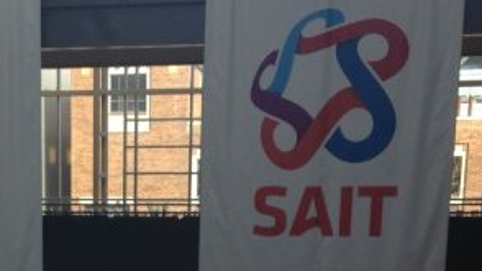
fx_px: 1124
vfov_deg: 13.0
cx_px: 93
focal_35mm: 88
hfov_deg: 23.8
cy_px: 397
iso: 50
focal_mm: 4.12
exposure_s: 1/145
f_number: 2.4
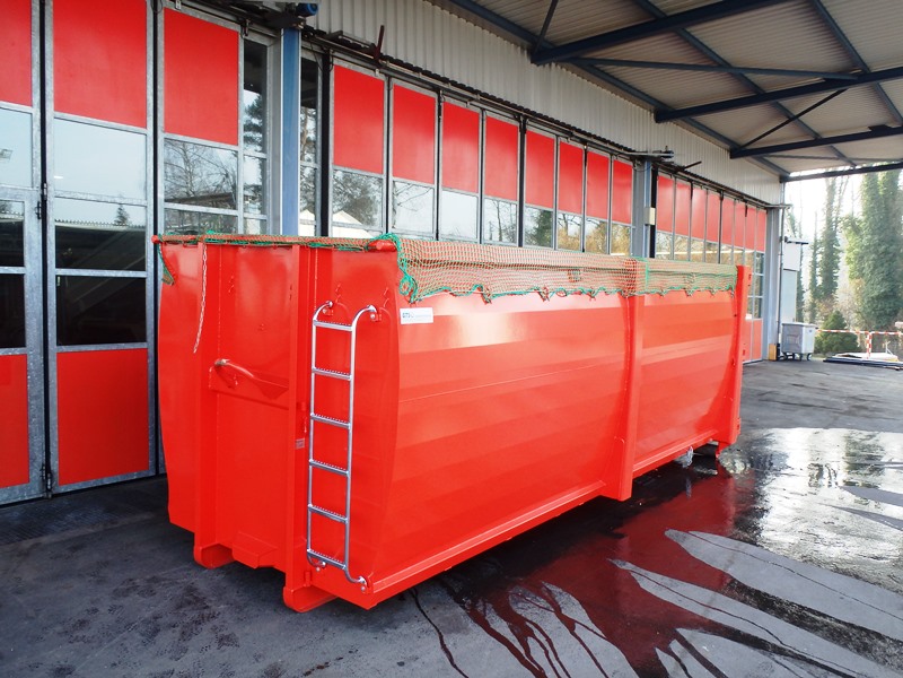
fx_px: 730
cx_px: 452
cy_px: 339
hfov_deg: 63.4
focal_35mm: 28
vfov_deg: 49.7
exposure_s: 1/100
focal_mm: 5
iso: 125
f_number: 3.9
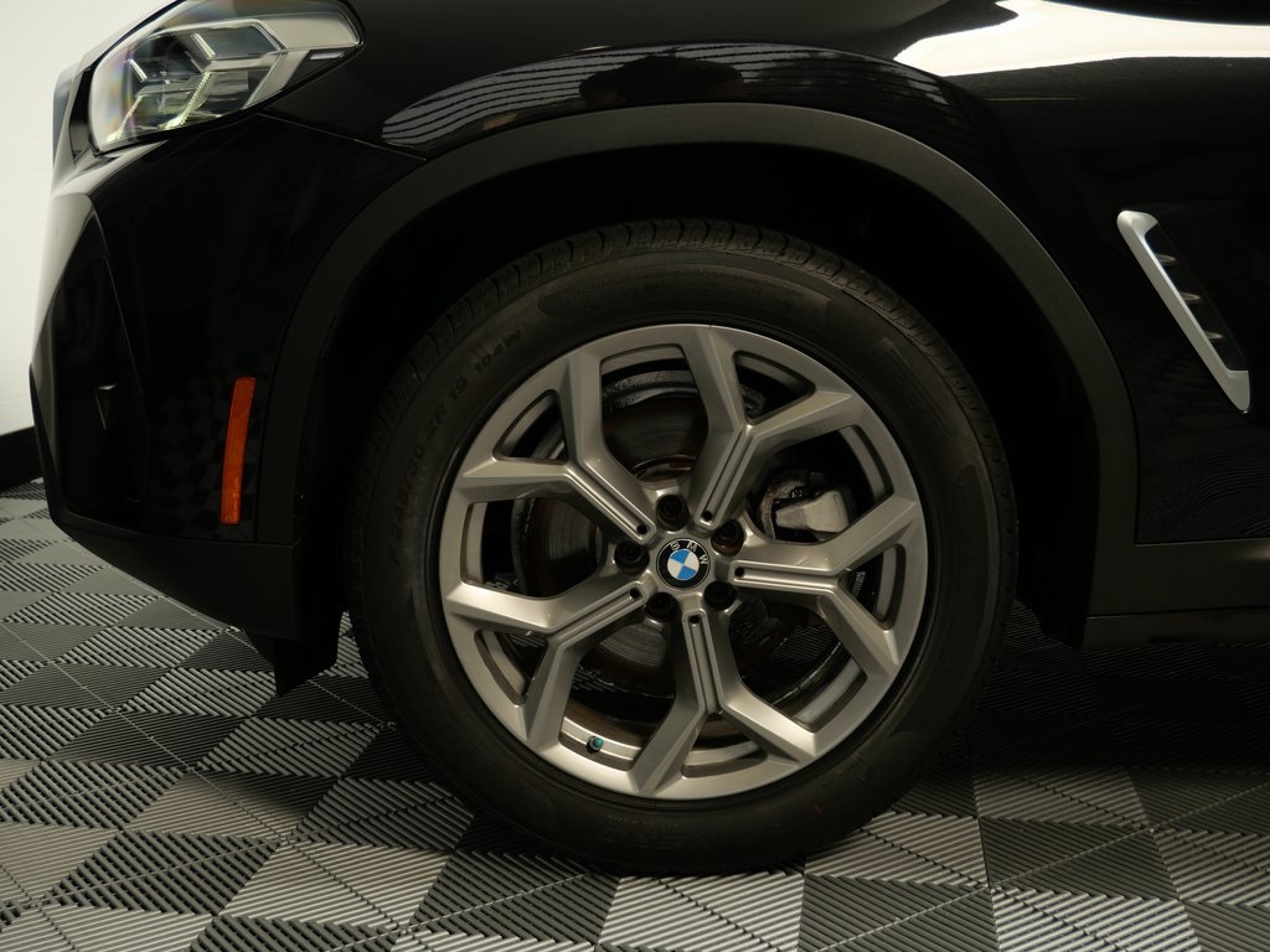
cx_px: 635
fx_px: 1468
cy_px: 476
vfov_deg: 36.0
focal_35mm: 40
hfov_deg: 46.8
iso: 200
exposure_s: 1/200
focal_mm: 20
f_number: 4.5
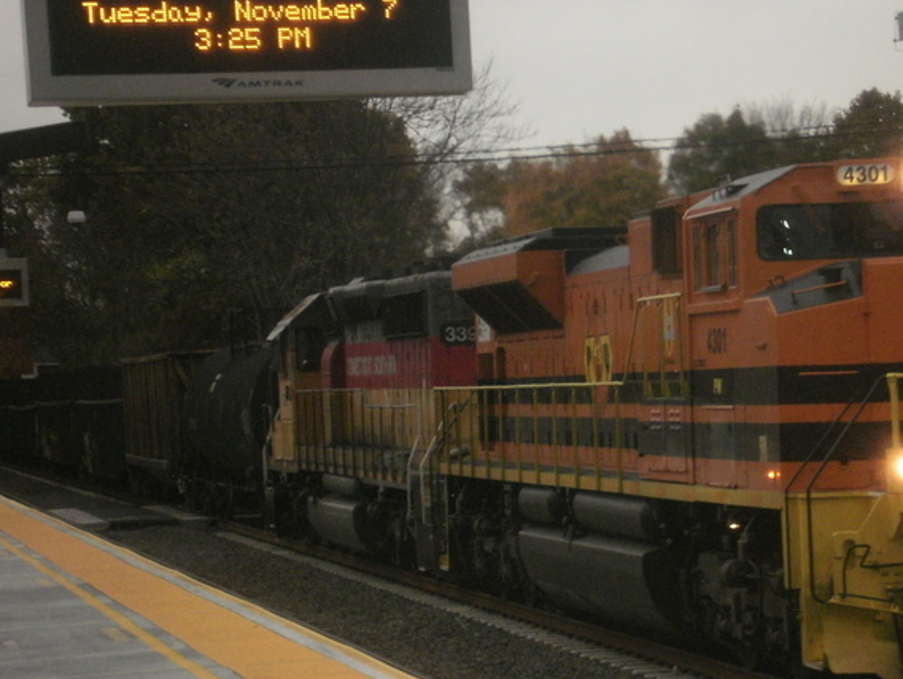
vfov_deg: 9.5
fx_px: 4099
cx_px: 628
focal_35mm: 157
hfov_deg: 12.5
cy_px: 375
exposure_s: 1/100
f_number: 5.9
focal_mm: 18.6
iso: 250
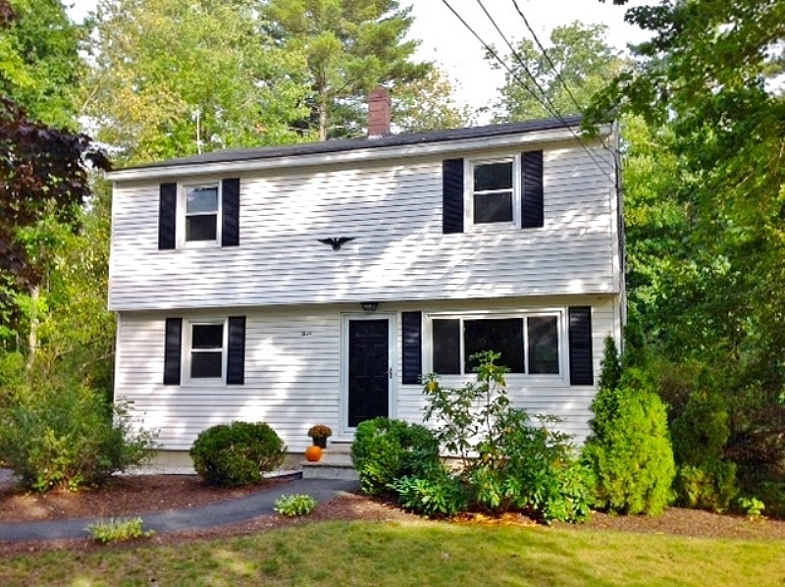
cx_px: 392
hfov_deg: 52.7
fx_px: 793
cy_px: 294
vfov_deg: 40.6
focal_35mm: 35
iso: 50
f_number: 2.4
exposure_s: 1/308
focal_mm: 4.28
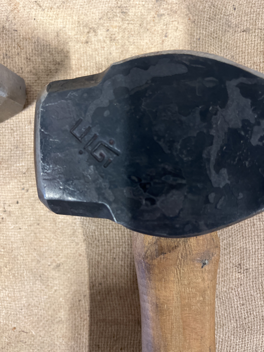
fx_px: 264
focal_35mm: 26
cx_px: 132
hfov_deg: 53.1
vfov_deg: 67.3
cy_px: 176
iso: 400
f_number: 1.5
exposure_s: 1/33
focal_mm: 5.7
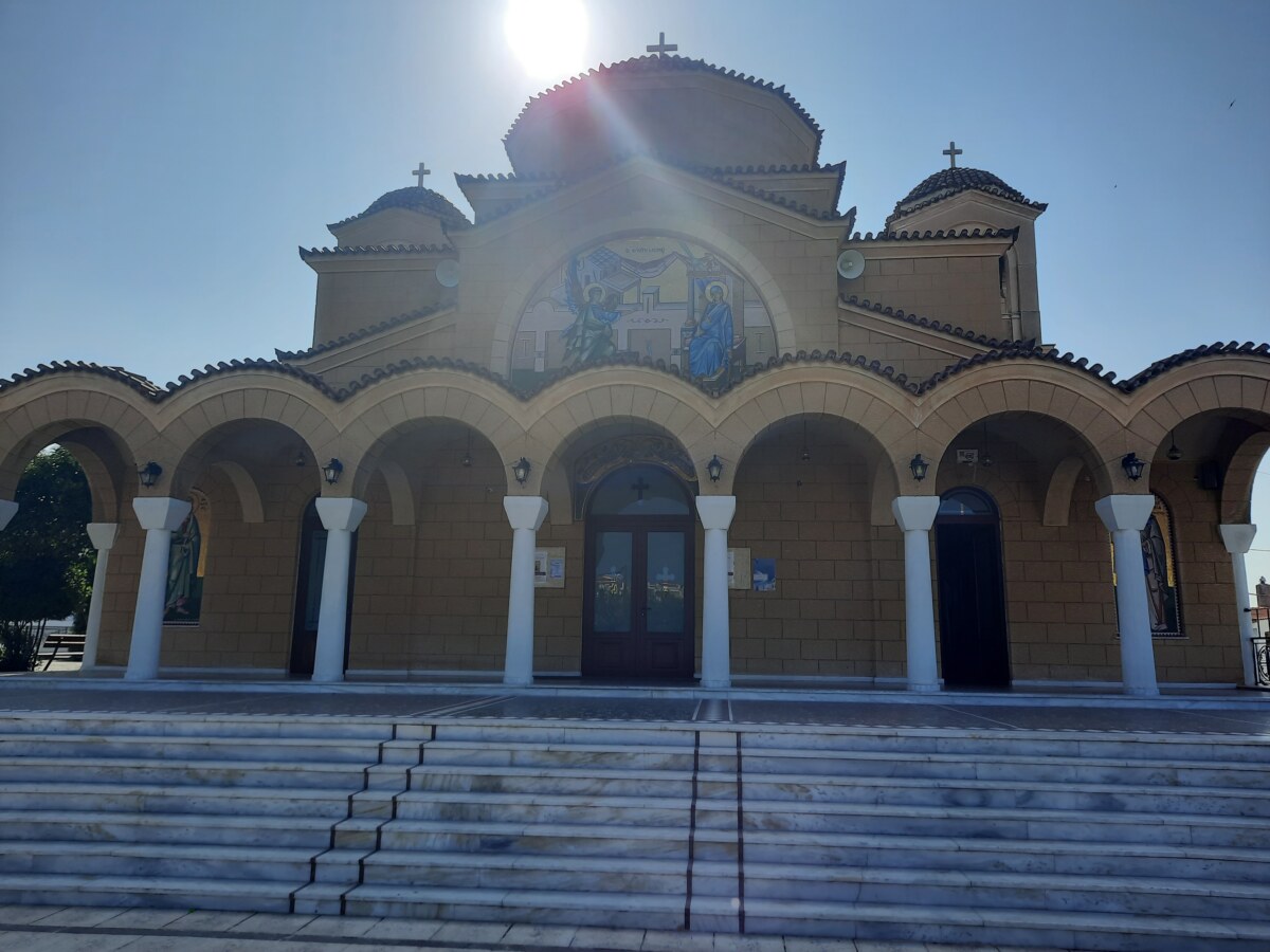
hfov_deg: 69.4
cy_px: 476
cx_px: 635
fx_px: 917
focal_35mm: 25
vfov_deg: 54.9
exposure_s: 1/1522
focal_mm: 4.6
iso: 32
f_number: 2
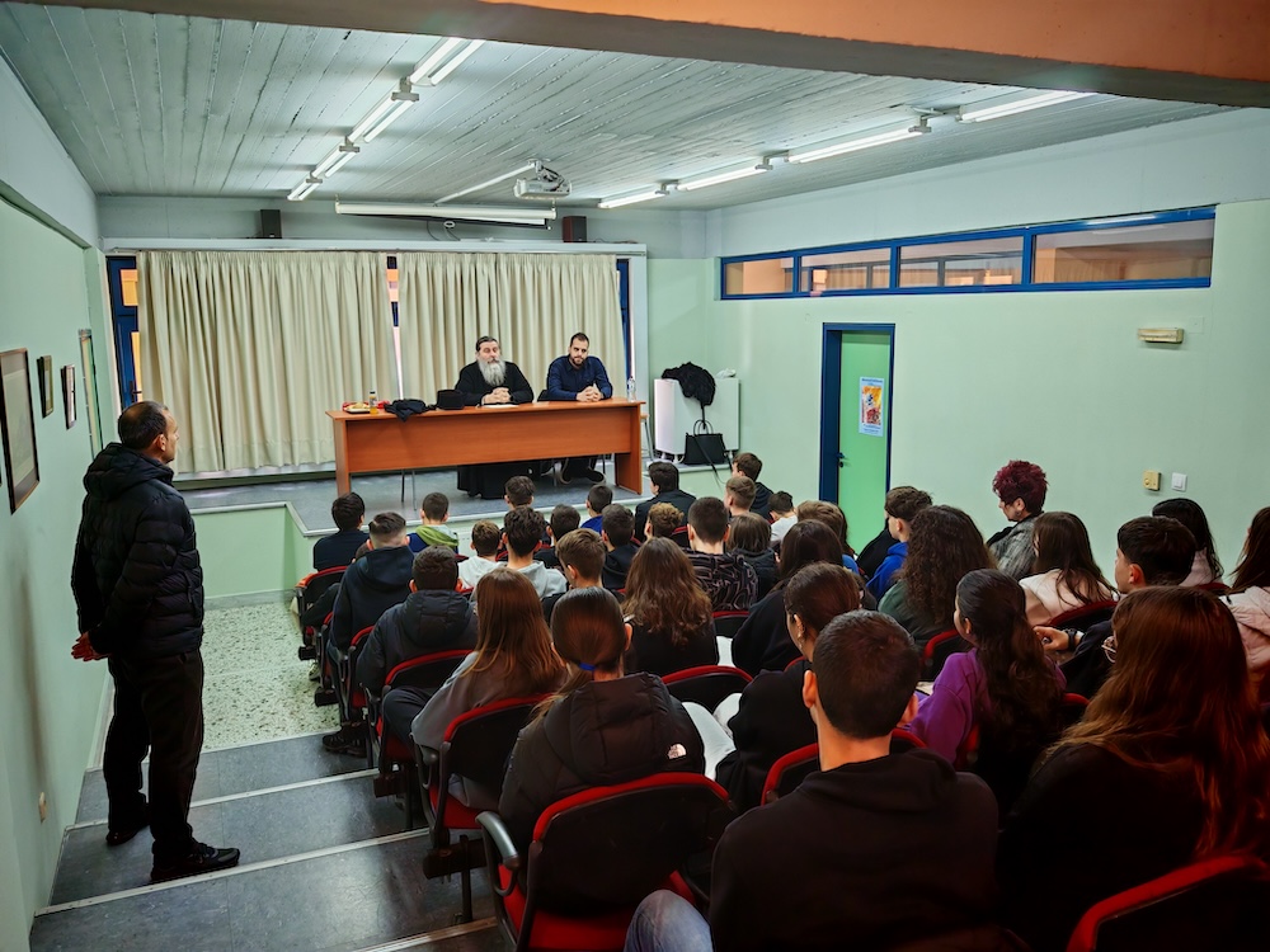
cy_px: 476
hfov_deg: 65.3
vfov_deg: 51.4
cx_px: 635
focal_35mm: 27
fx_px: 991
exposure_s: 1/100
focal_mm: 6.83
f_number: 1.4
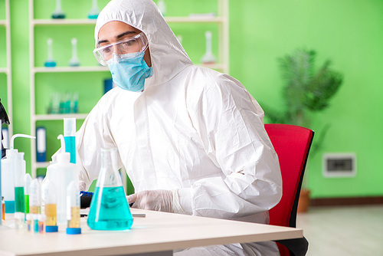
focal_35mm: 105
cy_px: 128
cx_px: 192
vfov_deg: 13.1
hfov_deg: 19.4
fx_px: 1118
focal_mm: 105
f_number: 5
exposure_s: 1/100
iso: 160
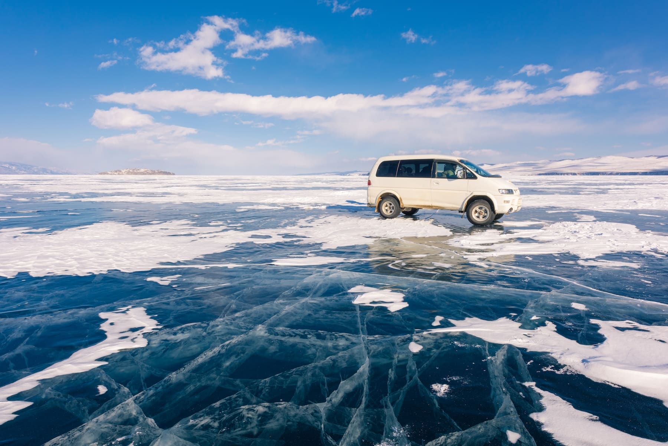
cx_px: 334
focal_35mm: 20
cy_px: 223
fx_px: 371
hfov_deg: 84.0
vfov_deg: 62.0
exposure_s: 1/60
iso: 64
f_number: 16
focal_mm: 20
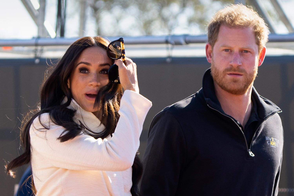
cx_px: 147
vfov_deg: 6.9
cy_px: 98
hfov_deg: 10.3
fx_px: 1633
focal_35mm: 200
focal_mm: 200
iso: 640
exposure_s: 1/1250
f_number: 5.6
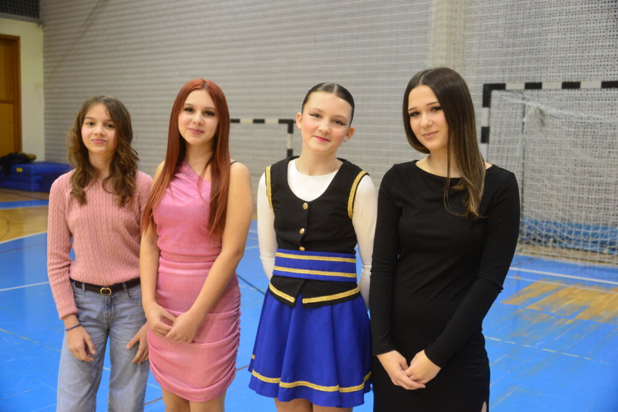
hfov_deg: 48.5
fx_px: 687
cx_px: 309
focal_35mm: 40
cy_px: 206
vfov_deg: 33.4
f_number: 4
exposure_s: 1/125
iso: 3200
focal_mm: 40
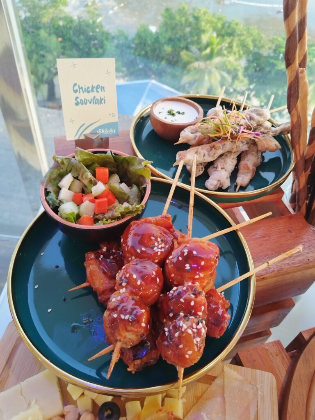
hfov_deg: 53.1
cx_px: 158
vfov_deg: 67.3
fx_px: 315
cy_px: 210
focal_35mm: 26
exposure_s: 1/50
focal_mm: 4.95
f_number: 1.9
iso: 604
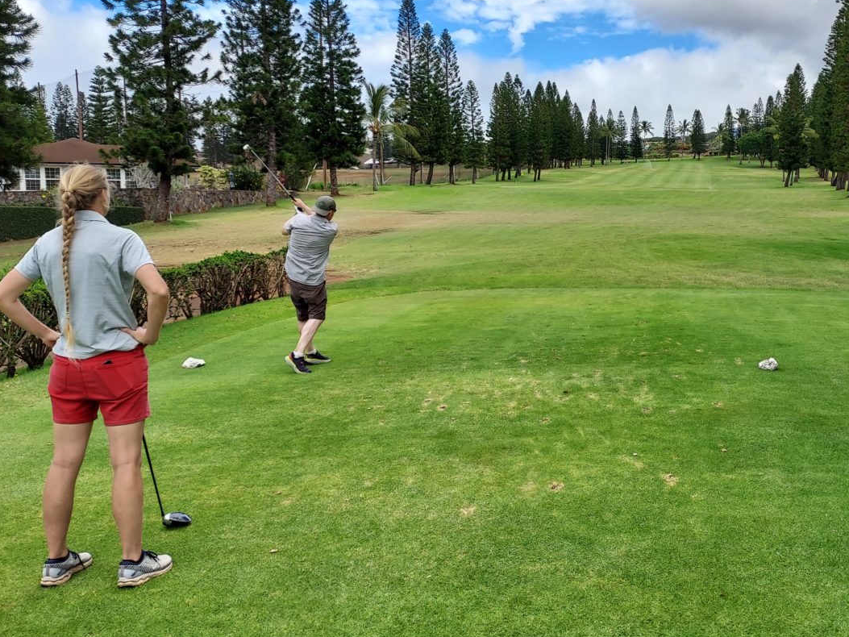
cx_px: 527
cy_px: 298
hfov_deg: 52.1
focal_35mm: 35
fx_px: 859
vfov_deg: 40.7
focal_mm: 4.6
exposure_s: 1/921
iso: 40
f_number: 1.8
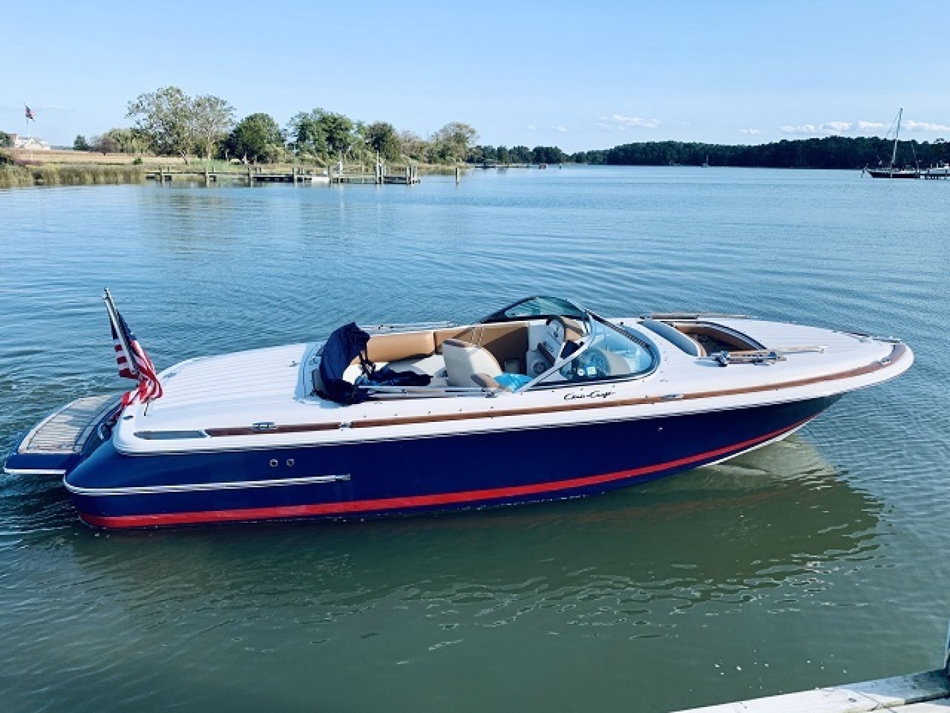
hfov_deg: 67.3
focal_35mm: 26
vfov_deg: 53.1
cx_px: 475
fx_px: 714
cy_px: 356
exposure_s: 1/1748
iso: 25
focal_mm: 4.25
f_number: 1.8
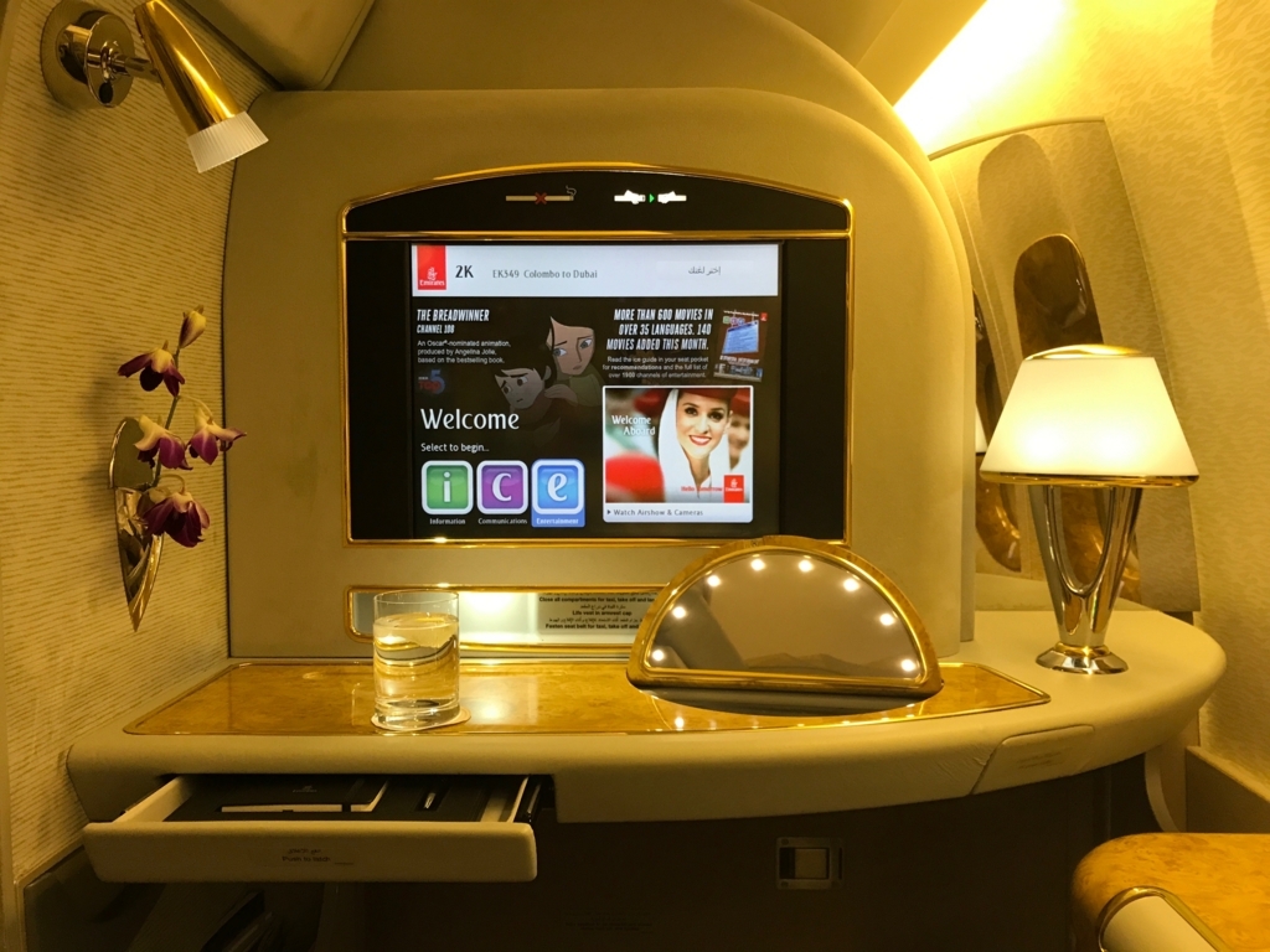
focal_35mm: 28
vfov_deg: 49.7
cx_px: 635
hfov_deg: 63.4
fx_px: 1027
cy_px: 476
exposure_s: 1/18
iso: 40
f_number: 1.8
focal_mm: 3.99
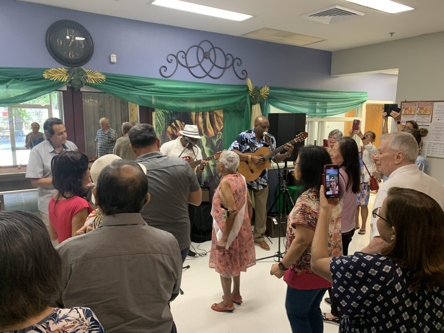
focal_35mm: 26
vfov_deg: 53.1
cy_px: 166
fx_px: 333
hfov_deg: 67.3
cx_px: 222
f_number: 1.8
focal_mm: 4.25
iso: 250
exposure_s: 1/60
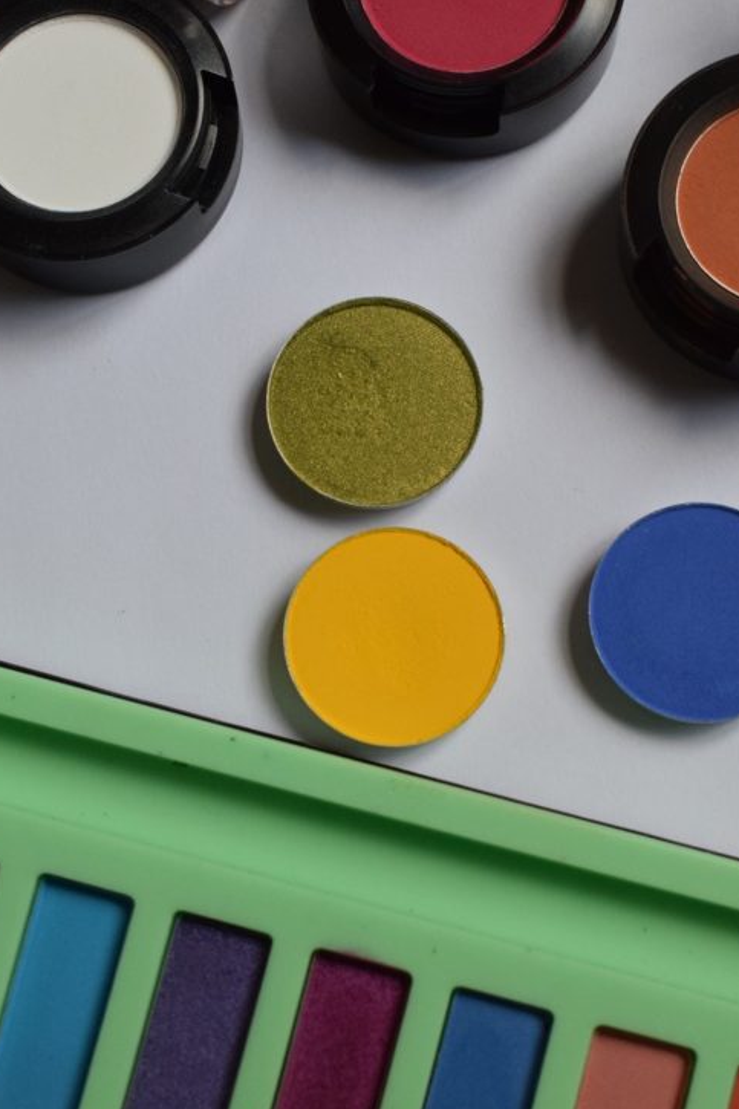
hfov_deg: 20.7
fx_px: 2024
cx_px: 305
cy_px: 537
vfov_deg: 30.6
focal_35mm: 66
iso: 1600
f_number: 8
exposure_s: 1/125
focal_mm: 31
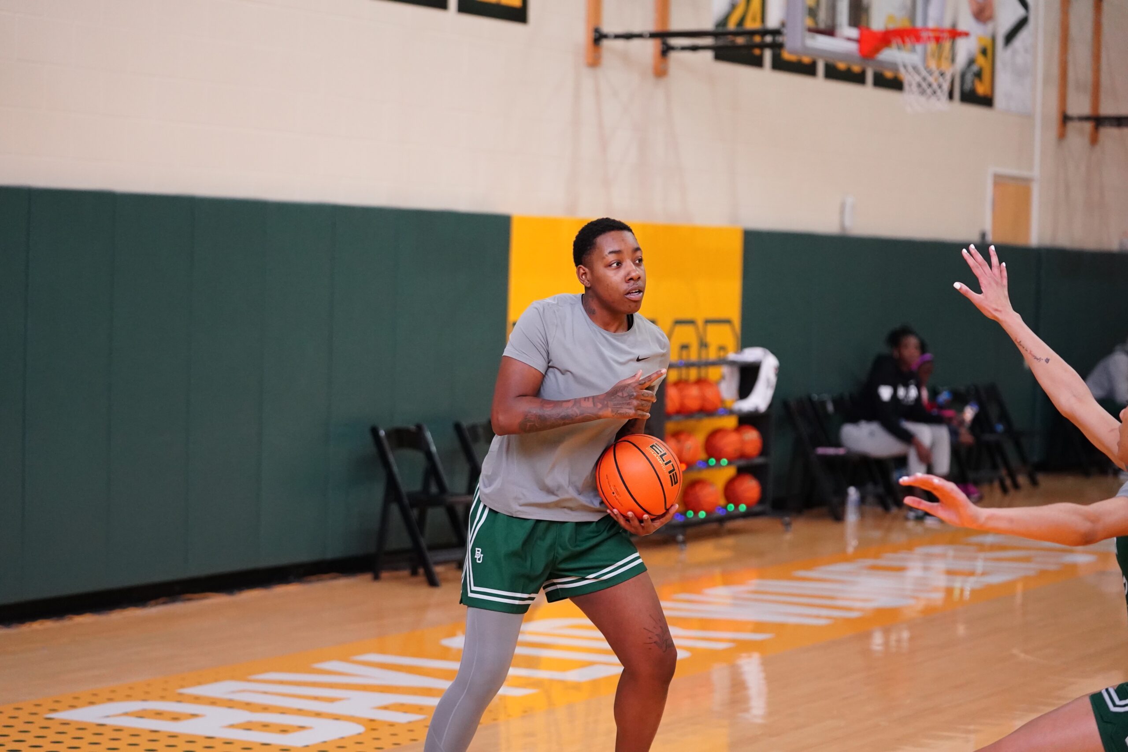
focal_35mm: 92
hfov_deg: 22.1
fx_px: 2883
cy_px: 376
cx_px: 564
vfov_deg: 14.9
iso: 6400
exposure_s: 1/1000
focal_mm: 92
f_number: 2.8
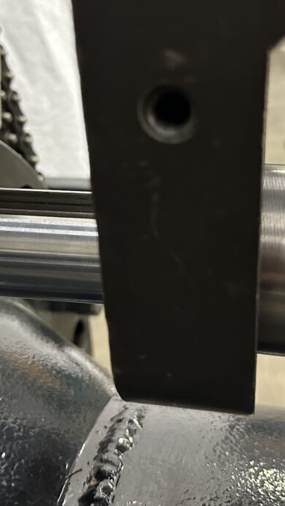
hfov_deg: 26.5
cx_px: 117
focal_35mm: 45
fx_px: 605
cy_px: 192
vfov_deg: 45.1
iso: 640
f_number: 1.78
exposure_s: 1/60
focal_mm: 6.86
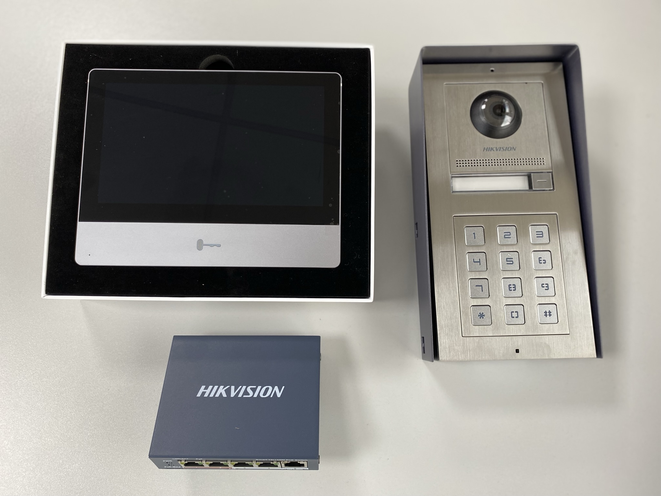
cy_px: 248
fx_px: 496
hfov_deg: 67.3
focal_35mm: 26
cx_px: 330
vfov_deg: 53.1
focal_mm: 4.25
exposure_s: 1/50
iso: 64
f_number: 1.8
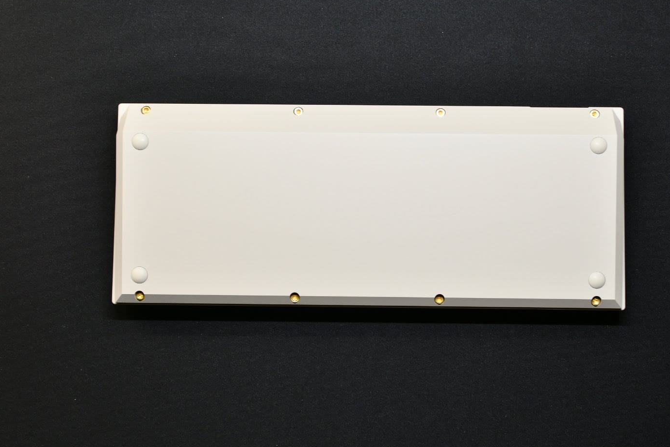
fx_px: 1135
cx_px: 368
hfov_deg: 32.9
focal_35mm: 61
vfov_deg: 22.3
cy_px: 210
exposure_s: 1/40
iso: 360
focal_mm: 35
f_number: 5
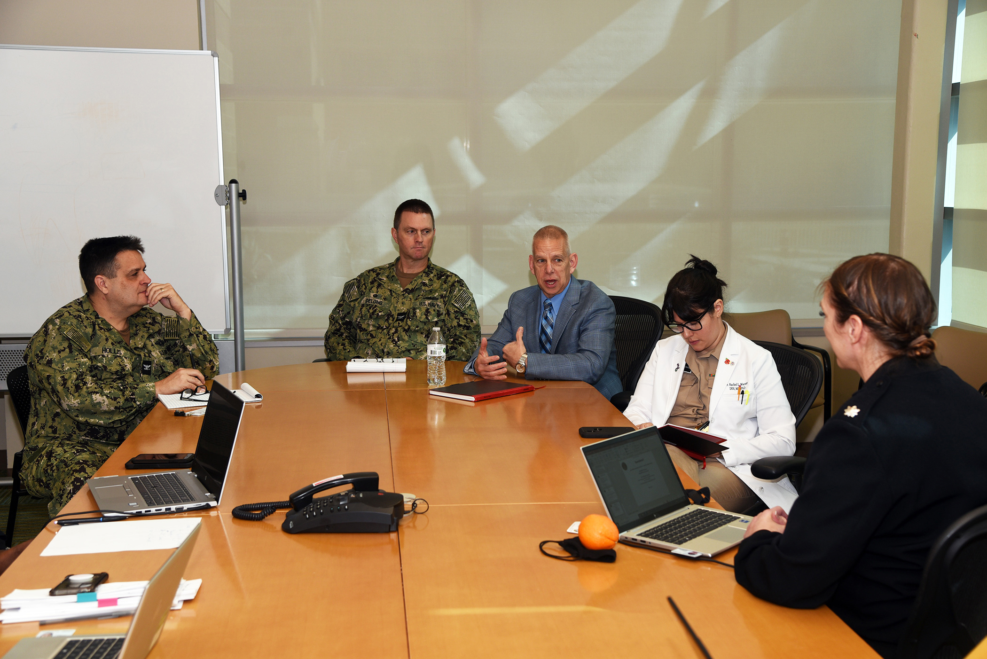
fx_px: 1262
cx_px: 494
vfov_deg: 29.3
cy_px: 330
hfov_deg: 42.7
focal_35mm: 46
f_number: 5
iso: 250
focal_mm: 46
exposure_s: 1/60
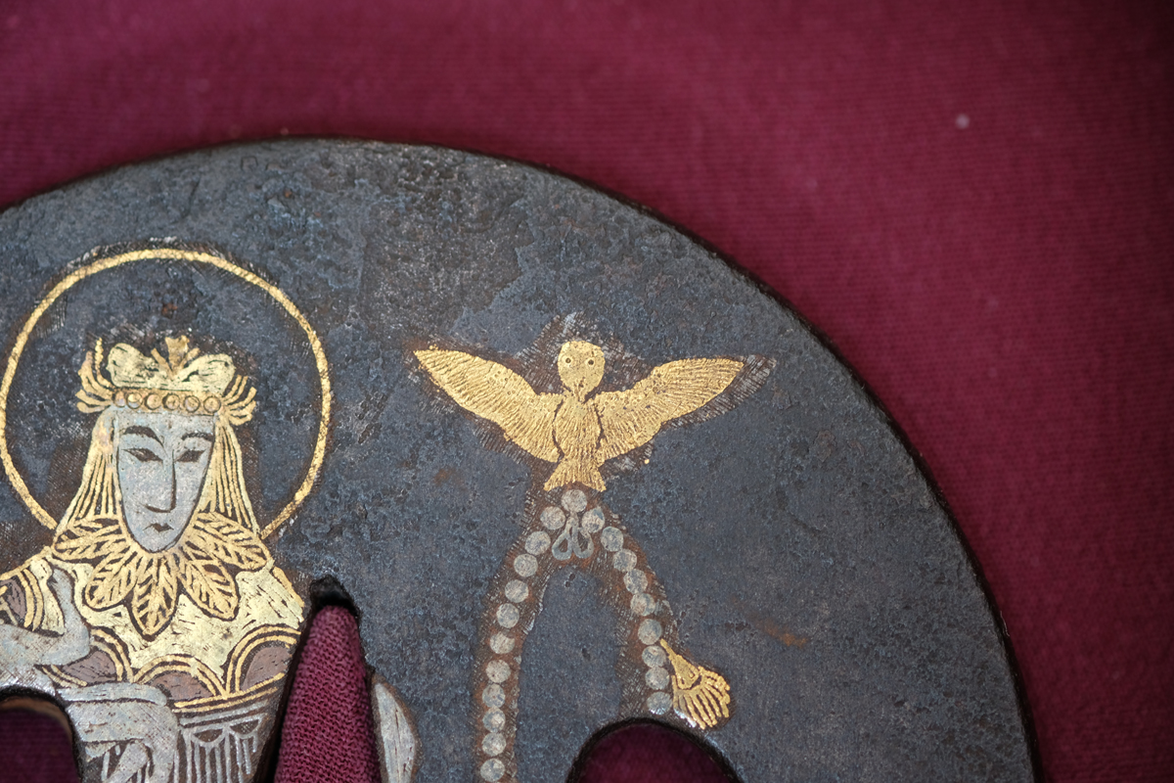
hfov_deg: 22.6
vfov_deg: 15.2
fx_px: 2935
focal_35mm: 90
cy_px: 392
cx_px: 587
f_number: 2.4
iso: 200
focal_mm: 60
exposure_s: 1/15
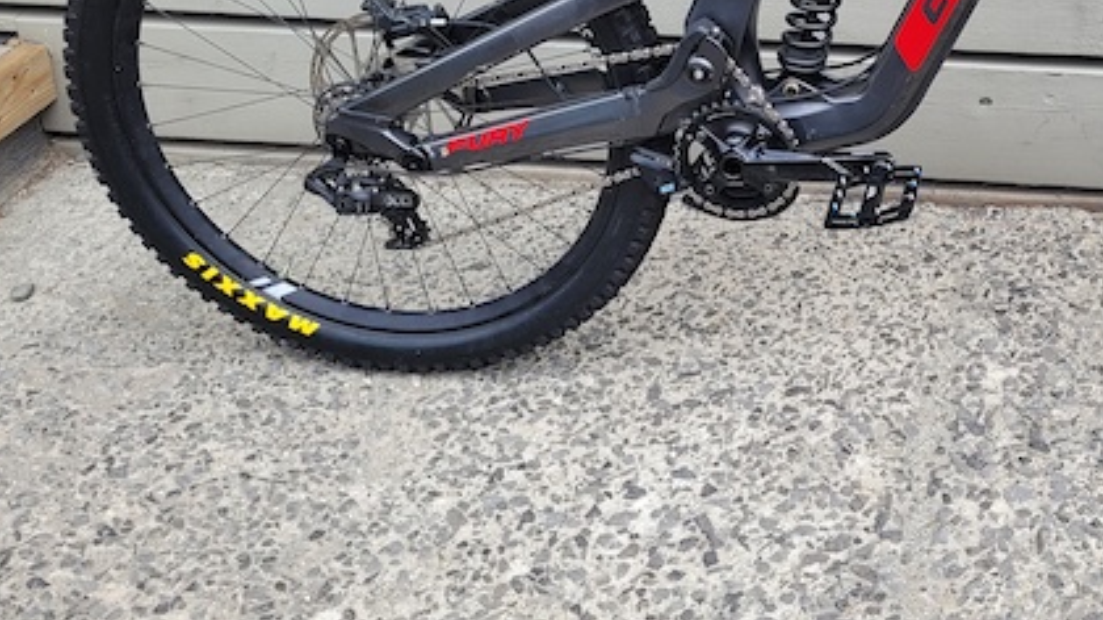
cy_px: 24
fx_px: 1579
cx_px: 927
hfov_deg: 36.8
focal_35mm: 54
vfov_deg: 21.5
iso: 40
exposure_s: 1/474
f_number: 1.8
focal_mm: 5.4
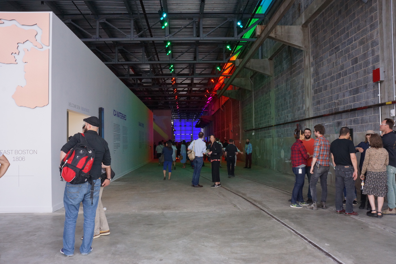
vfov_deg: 43.6
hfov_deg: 61.9
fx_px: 330
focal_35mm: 30
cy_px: 132
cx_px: 198
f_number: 14
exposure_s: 1/40
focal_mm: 20
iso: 800
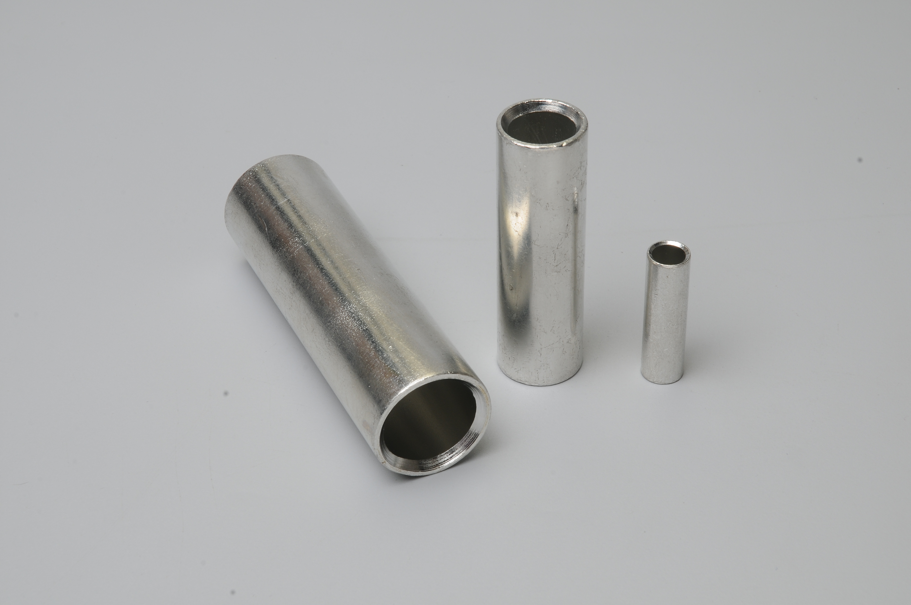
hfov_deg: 19.5
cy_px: 302
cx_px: 456
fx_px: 2654
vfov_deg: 13.0
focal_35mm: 105
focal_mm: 70
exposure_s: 1/60
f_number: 22
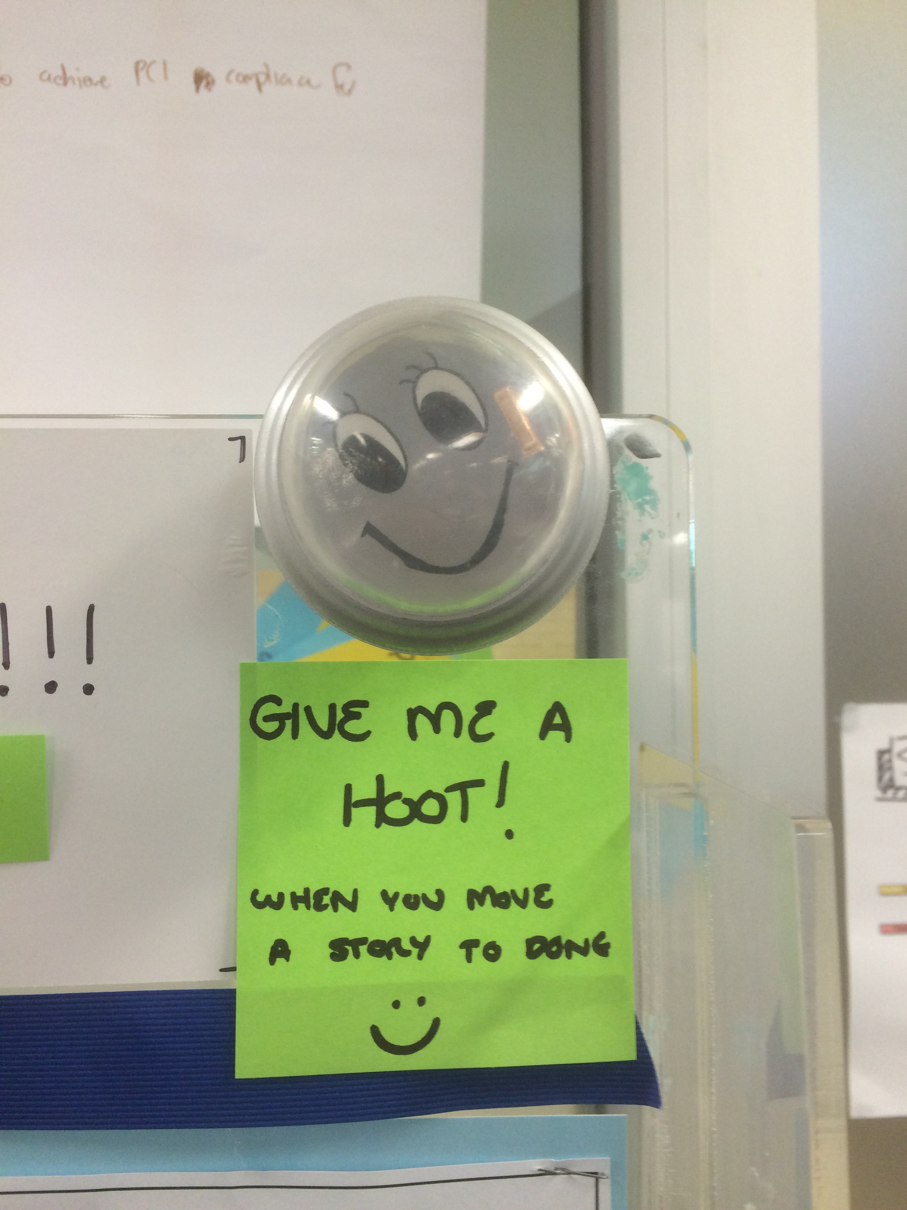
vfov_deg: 61.7
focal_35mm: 29
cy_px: 605
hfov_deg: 48.2
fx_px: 1013
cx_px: 454
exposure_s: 1/33
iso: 100
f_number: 2.2
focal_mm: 4.15
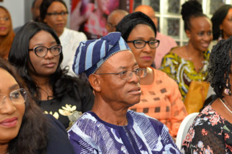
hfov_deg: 20.8
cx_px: 130
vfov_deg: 13.9
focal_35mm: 98
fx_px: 631
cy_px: 98
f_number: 3.2
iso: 400
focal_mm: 44
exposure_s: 1/100
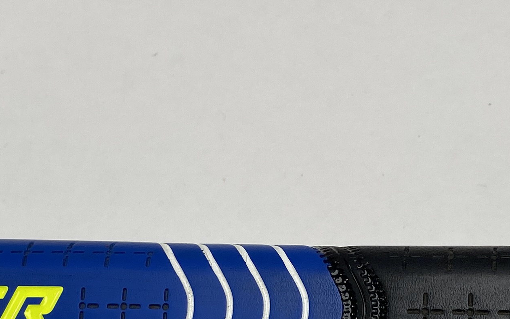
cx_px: 333
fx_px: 1223
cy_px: 343
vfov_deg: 14.5
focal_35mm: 88
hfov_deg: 23.5
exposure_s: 1/409
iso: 32
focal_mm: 4.25
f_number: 1.8
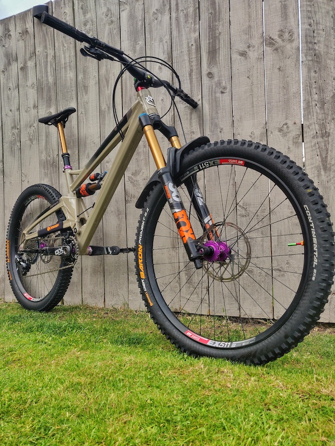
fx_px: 323
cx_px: 168
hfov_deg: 54.9
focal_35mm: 25
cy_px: 223
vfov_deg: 69.4
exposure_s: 1/214
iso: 100
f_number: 1.7
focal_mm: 4.25
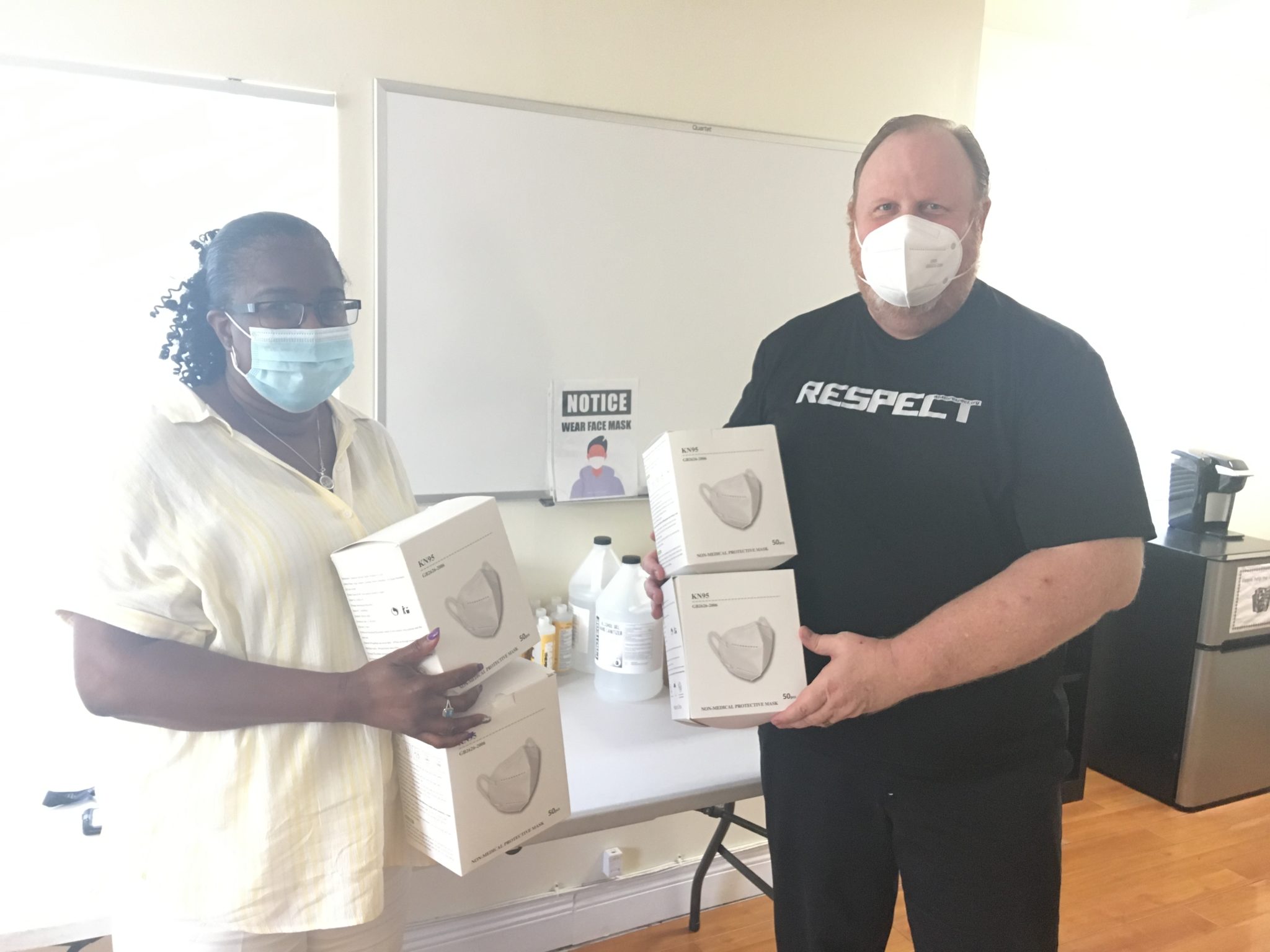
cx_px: 635
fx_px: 1064
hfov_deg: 61.7
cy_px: 476
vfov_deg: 48.2
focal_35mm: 29
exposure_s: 1/30
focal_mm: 4.15
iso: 160
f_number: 2.2
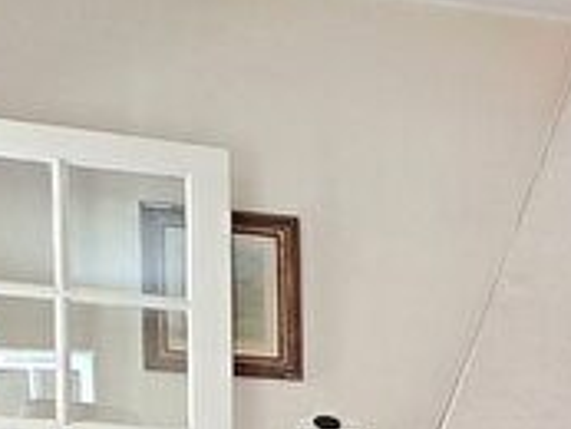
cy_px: 728
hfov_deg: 16.5
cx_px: 1003
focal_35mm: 101
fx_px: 1667
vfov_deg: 13.4
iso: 250
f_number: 1.8
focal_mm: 4.65
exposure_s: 1/60.2
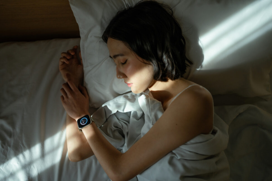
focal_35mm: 35
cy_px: 90
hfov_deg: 54.4
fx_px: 264
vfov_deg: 37.9
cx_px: 136
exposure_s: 1/640
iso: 200
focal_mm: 35
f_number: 2
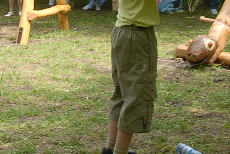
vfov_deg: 11.6
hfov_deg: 17.4
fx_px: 749
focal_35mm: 117
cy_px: 2
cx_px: 65
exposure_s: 1/160
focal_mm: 22
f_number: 5.6
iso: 160
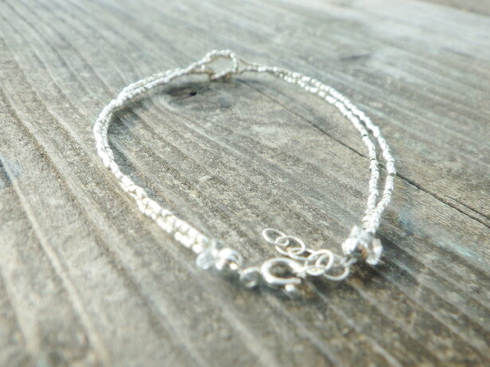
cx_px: 243
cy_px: 189
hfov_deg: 61.7
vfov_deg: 48.2
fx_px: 410
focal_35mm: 29
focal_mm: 5
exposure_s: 1/125
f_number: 3.5
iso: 125
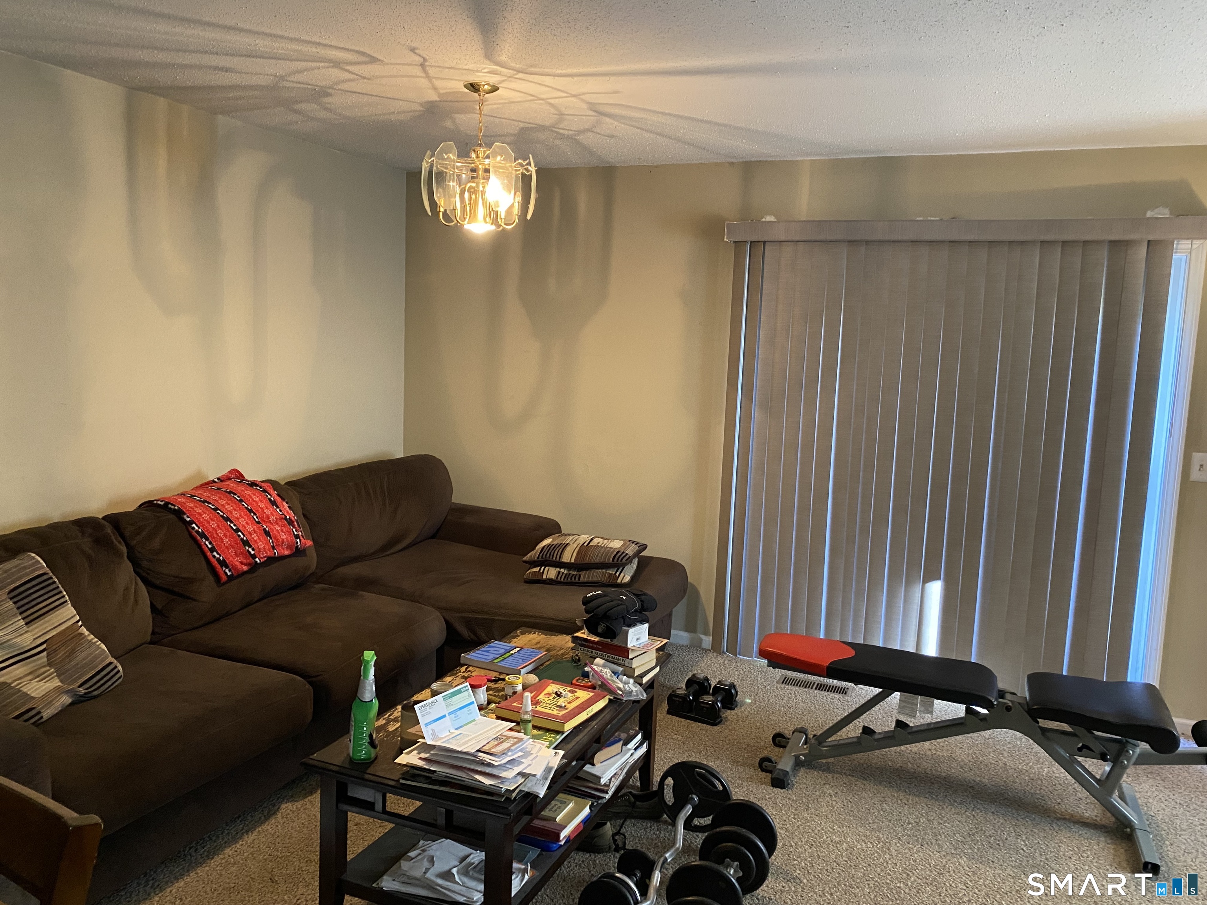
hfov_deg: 67.3
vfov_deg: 53.1
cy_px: 452
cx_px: 604
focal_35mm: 26
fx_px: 907
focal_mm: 4.25
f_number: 1.8
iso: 500
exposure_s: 1/60
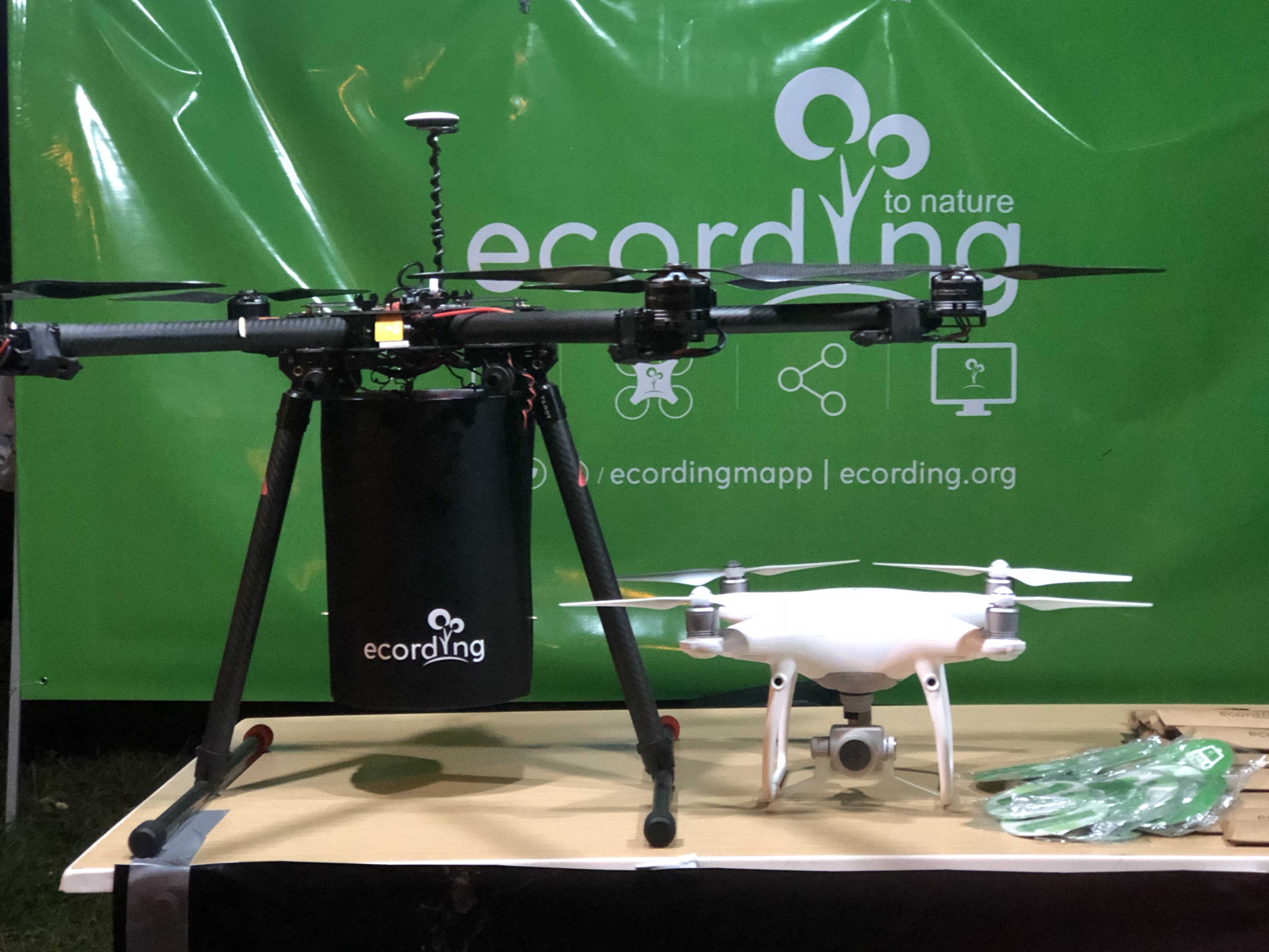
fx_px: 2090
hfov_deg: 33.8
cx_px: 634
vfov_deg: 25.7
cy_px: 476
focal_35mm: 57
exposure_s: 1/50
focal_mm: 6.6
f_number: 2.8
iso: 1250
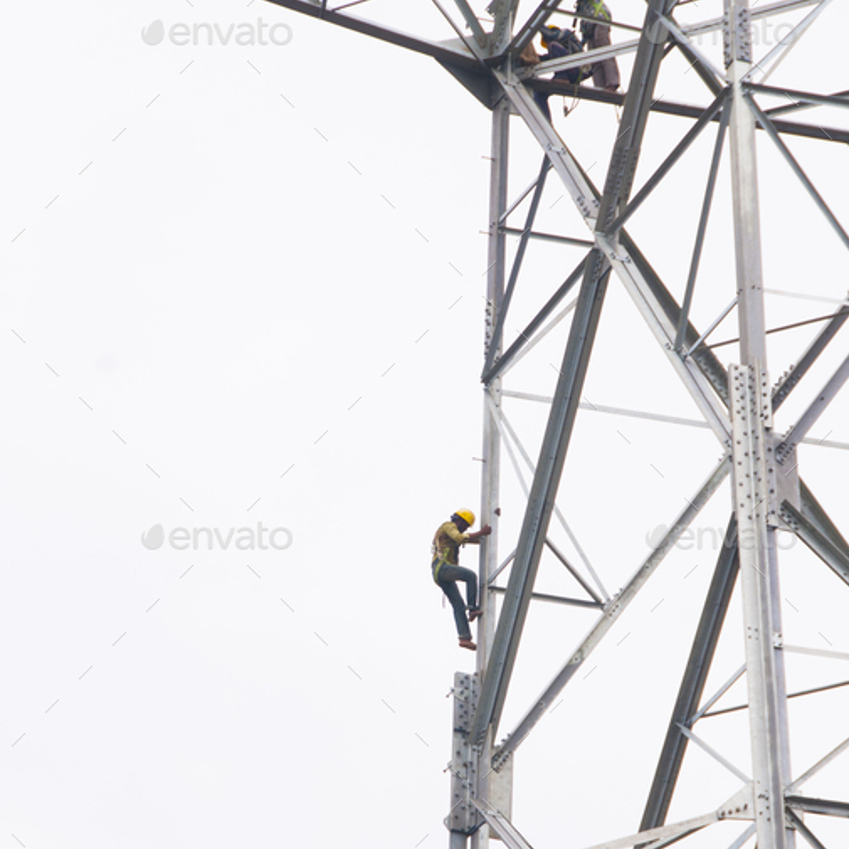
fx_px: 6965
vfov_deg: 7.0
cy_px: 526
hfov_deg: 7.0
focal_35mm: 251
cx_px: 464
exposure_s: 1/500
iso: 200
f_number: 8
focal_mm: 112
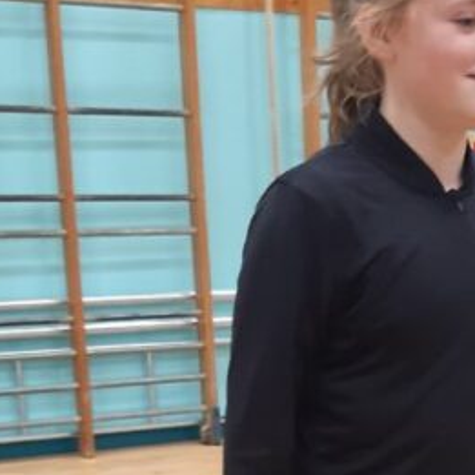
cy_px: 550
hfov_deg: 18.4
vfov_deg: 18.4
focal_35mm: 90
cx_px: 548
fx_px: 1397
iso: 250
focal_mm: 3.92
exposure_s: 1/25
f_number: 1.7
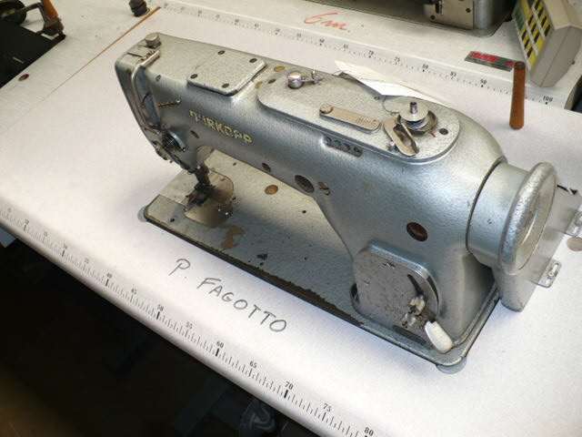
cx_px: 291
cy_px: 218
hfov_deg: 50.1
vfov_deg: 38.7
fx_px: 622
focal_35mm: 37
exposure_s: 1/80
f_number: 2.8
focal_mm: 6.1
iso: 100
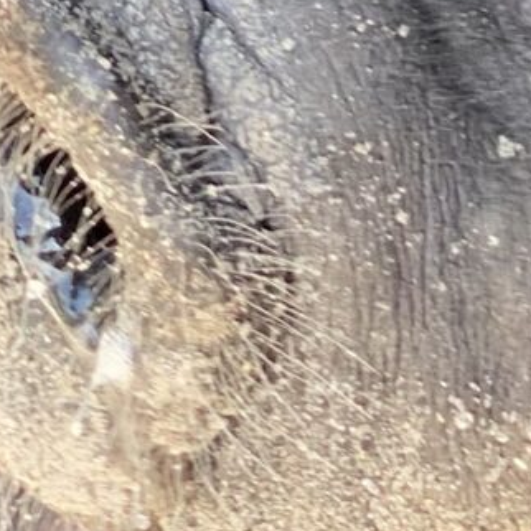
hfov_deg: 4.7
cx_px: 1014
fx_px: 6335
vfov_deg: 4.8
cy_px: 355
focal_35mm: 365
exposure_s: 1/121
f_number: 2
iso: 50
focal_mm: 6
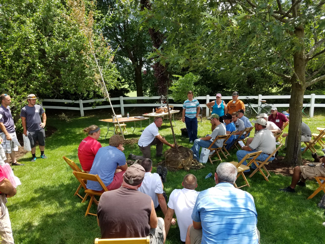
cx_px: 162
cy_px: 122
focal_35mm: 26
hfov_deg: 67.3
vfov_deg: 53.1
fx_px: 244
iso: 50
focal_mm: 4.2
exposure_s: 1/804
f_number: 1.7
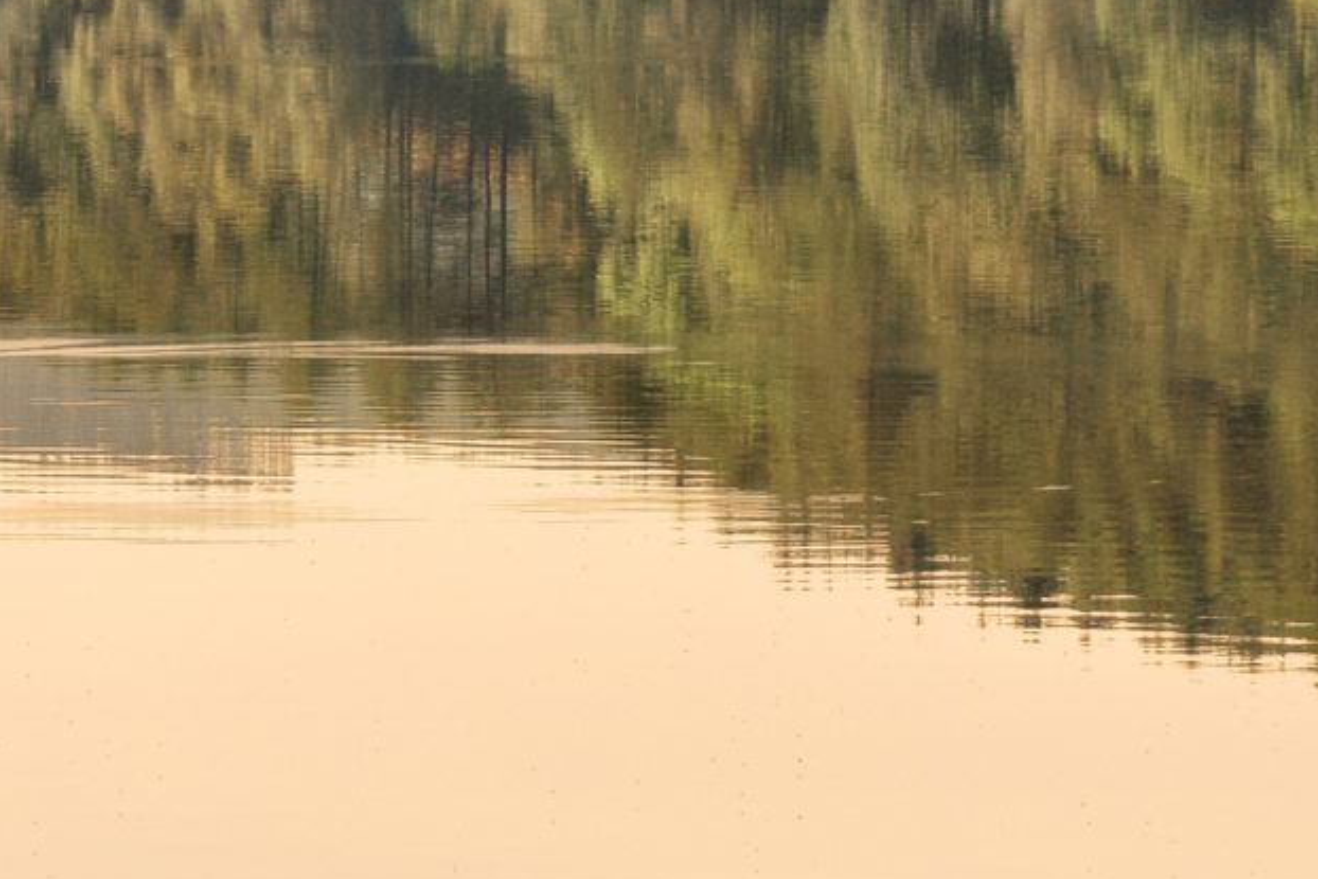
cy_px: -522
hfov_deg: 7.2
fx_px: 10399
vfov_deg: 4.8
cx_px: 403
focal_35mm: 284
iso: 200
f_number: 10
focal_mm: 46
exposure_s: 1/400
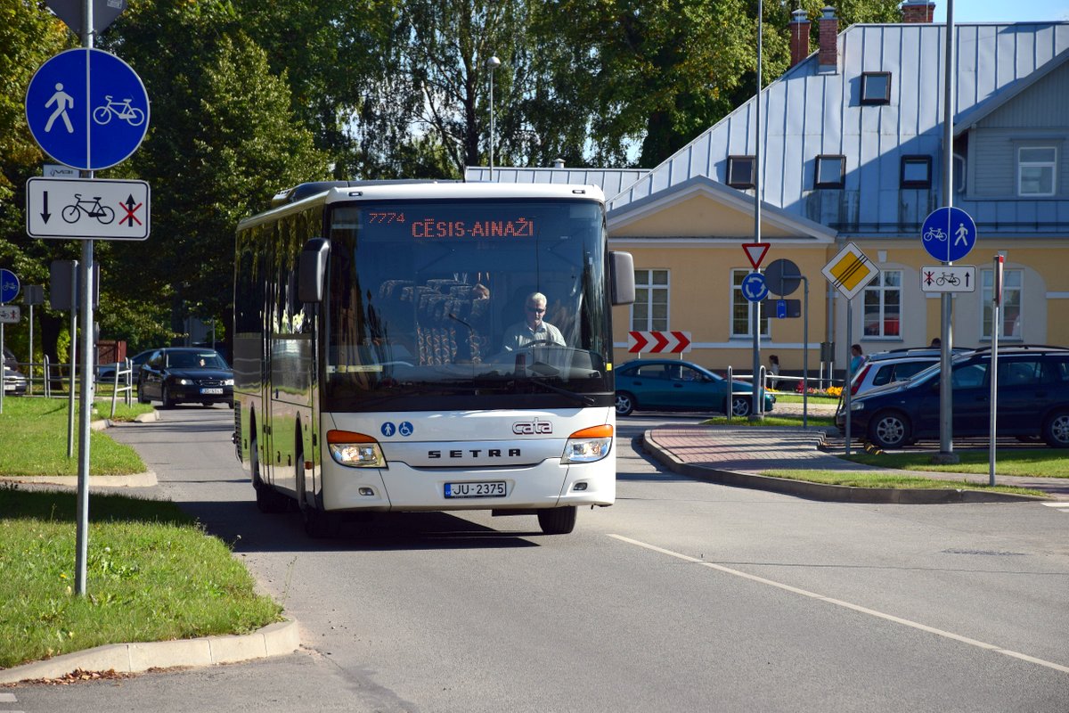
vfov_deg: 8.7
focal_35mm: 158
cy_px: 356
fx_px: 4677
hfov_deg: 13.0
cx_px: 534
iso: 200
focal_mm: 105
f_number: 8
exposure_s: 1/500
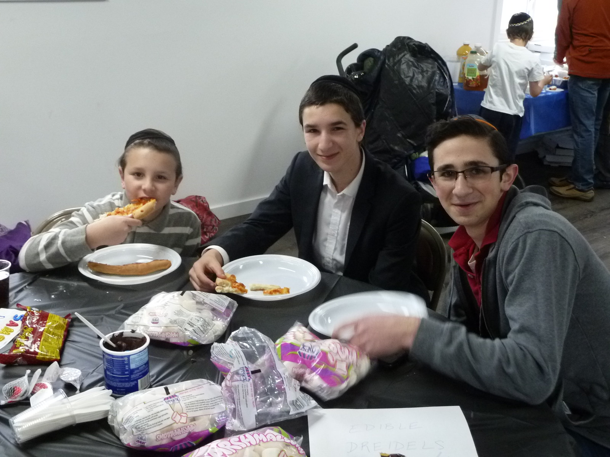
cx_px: 305
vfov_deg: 34.3
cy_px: 228
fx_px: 740
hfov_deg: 44.8
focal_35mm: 42
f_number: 3.7
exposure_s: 1/20
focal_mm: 6.9
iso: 400
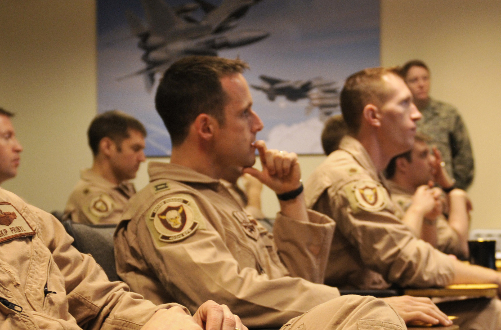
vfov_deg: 16.6
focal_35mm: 81
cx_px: 287
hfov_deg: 25.1
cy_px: 237
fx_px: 1123
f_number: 2.8
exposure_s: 1/50
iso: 500
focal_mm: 24
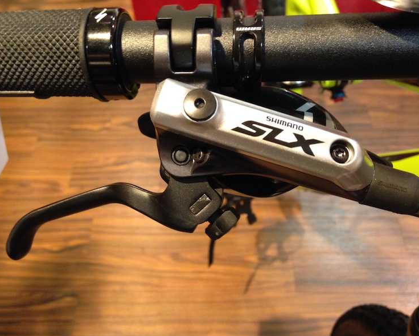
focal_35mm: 35
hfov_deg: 51.5
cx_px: 199
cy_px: 168
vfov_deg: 42.2
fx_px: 434
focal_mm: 4.12
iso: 320
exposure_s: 1/20
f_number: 2.4
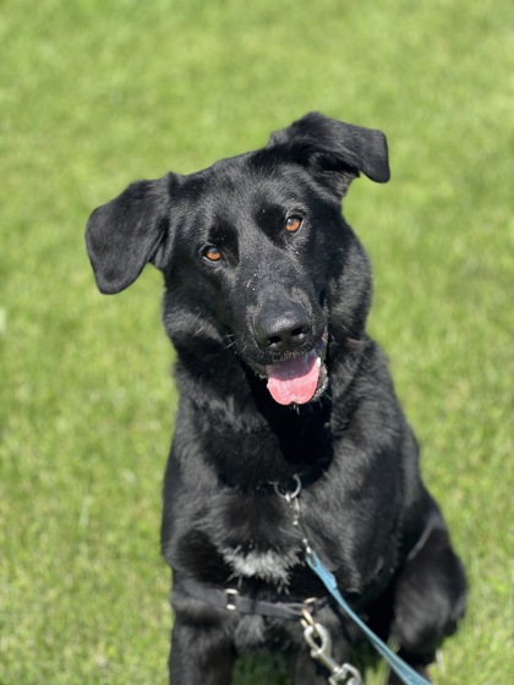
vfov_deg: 25.3
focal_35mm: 77
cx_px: 257
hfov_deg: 19.1
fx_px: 1524
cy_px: 342
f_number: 2.8
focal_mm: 9
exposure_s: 1/244
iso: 25
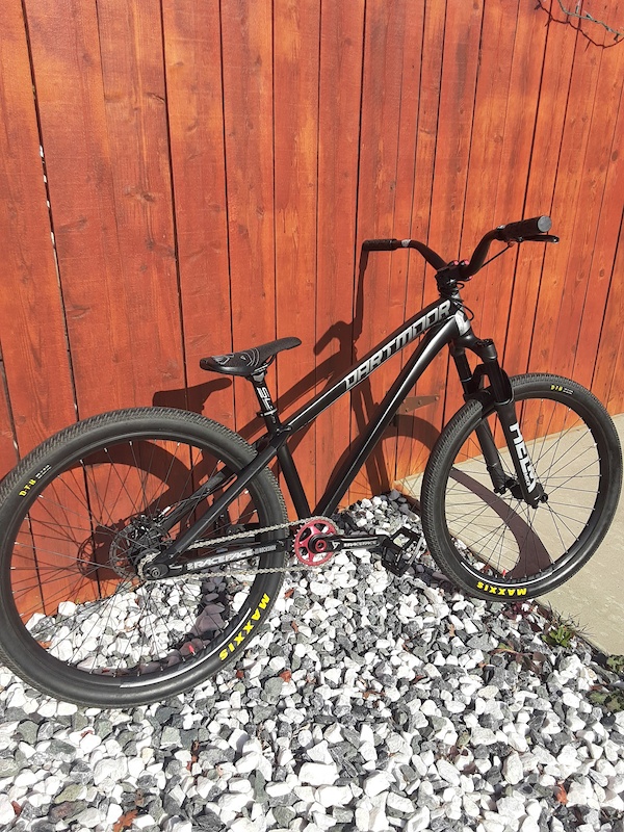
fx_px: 649
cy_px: 416
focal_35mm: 27
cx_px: 312
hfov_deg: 51.4
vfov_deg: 65.3
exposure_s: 1/1866
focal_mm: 2.91
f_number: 1.9
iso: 40
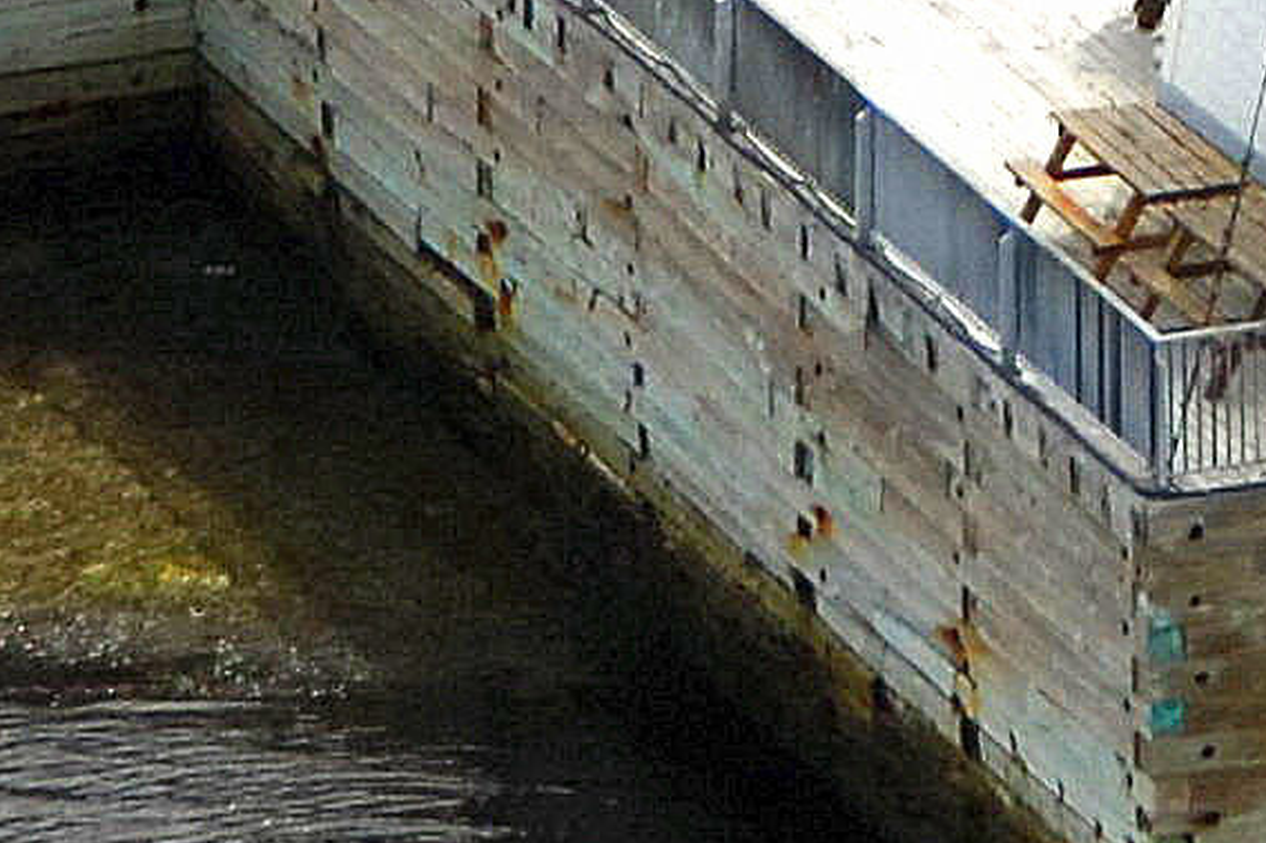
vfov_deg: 1.7
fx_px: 27835
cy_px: -1041
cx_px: 1491
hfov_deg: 2.6
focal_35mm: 792
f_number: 8
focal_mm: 70
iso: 400
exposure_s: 1/1000
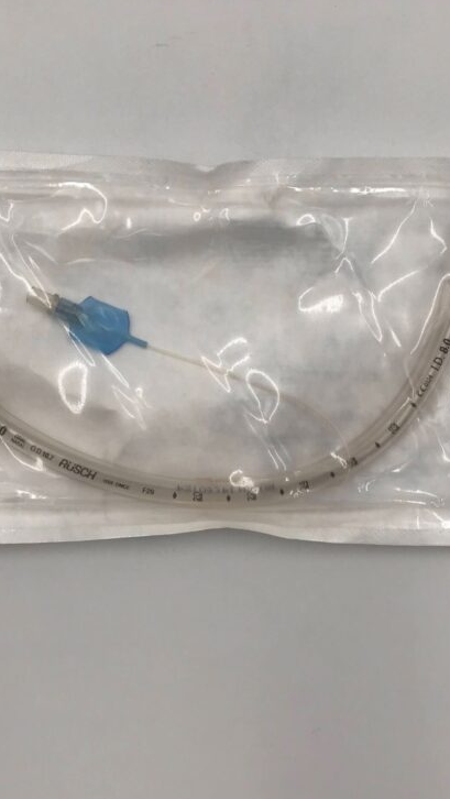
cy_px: 409
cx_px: 230
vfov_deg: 48.3
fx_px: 890
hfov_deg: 28.4
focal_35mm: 42
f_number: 1.8
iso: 20
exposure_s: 1/297
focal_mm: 3.99
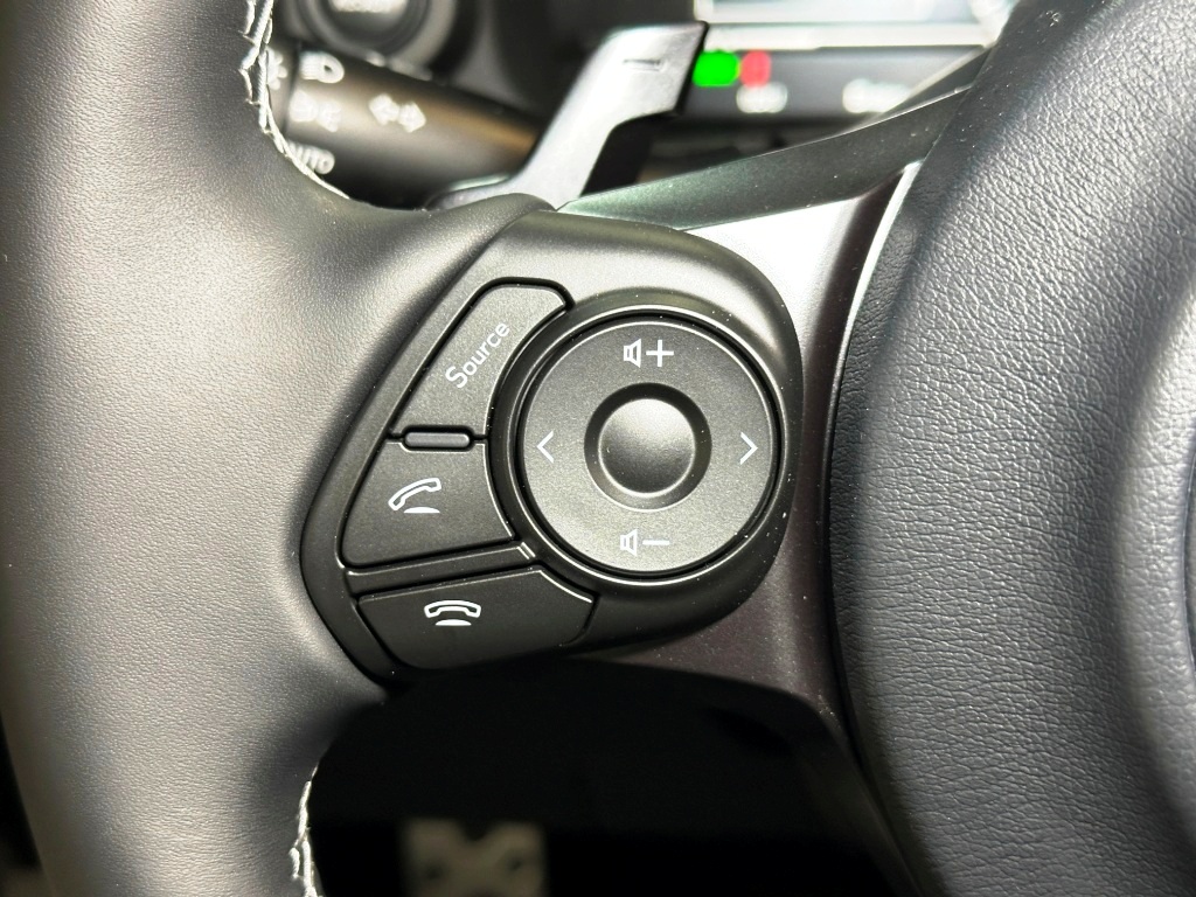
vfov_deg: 30.3
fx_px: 1658
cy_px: 448
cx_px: 598
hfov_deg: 39.7
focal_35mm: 48
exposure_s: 1/40
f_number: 1.78
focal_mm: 6.86
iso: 320
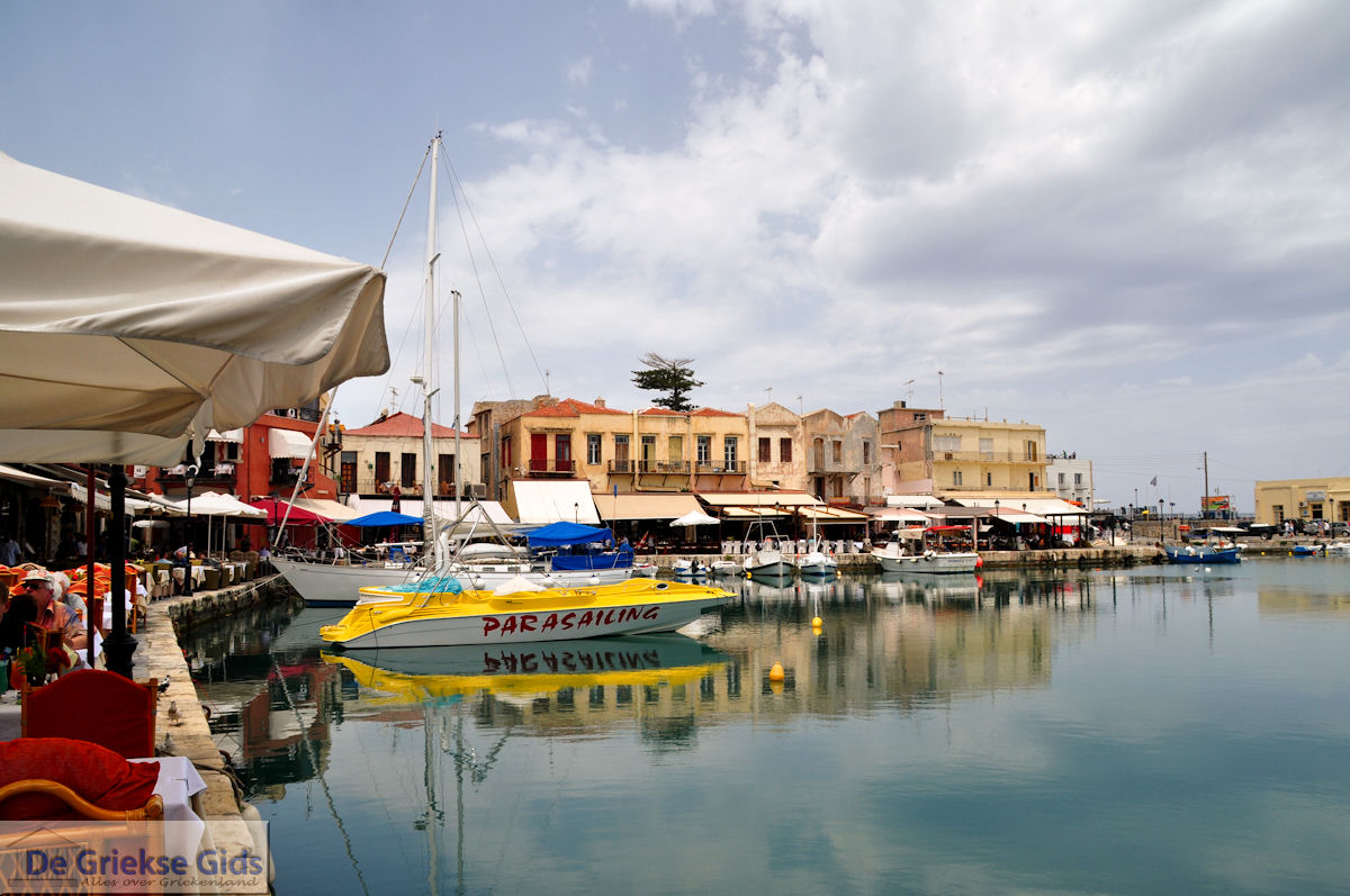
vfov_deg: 47.8
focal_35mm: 27
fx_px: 1011
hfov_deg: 67.4
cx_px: 675
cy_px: 448
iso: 200
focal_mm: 18
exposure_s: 1/400
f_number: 10
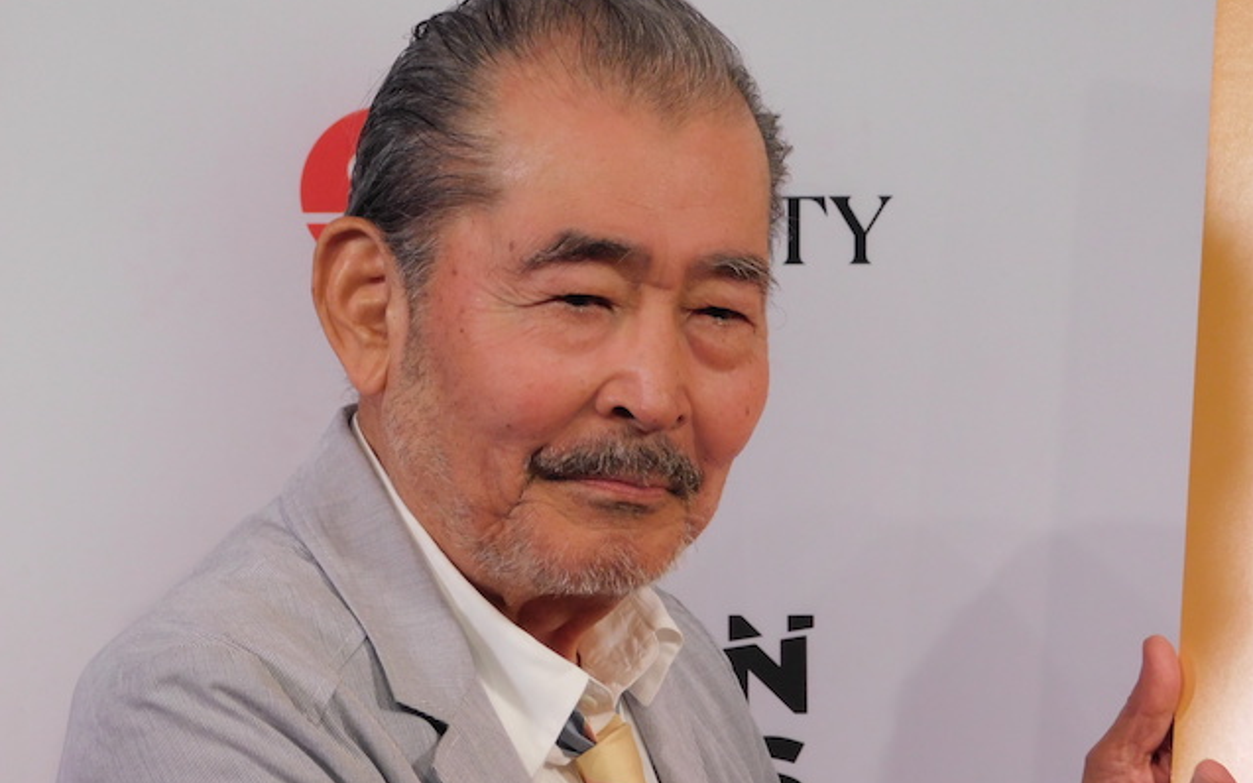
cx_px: 627
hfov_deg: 11.6
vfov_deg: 7.2
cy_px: 380
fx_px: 6180
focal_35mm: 181
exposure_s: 1/30
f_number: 5.3
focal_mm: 30.1
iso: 320
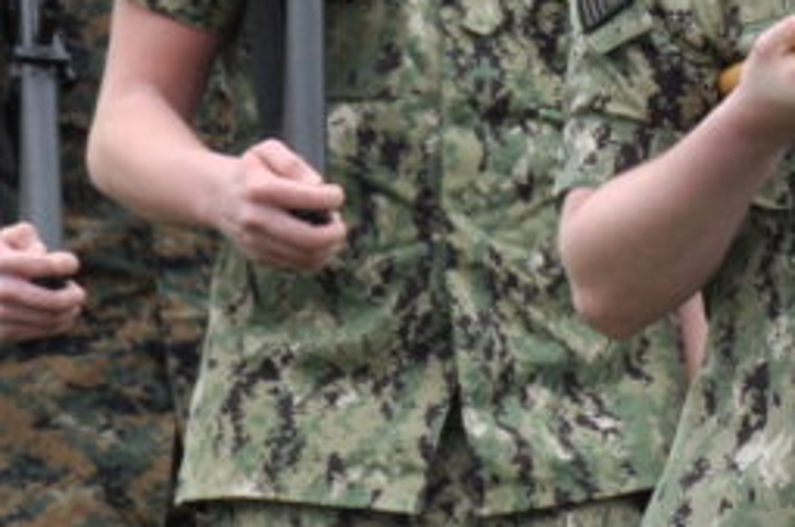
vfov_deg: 1.9
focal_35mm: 723
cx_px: 1394
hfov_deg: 2.8
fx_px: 15936
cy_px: -128
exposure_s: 1/200
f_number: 8
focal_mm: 120
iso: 200
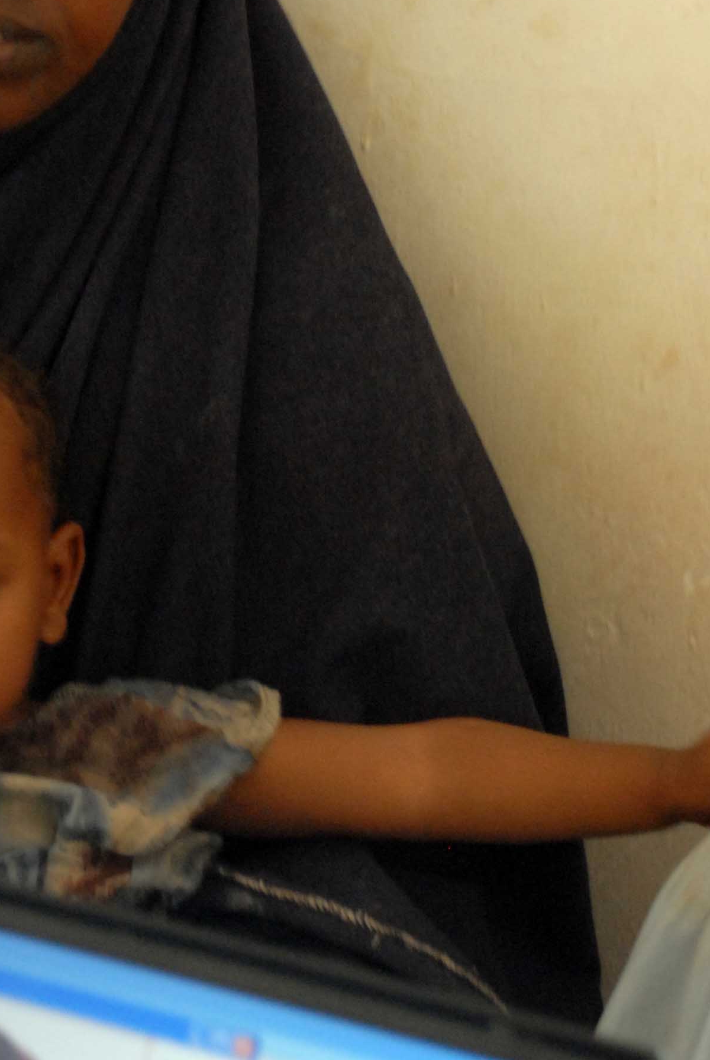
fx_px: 4779
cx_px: 50
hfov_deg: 8.5
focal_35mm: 162
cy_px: 446
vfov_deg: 12.7
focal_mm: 50
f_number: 4.8
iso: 640
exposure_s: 1/15
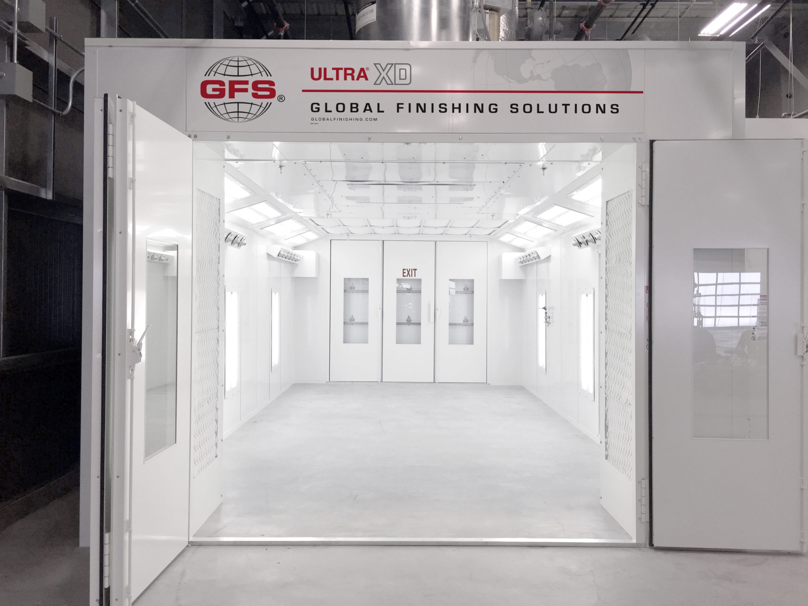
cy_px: 303
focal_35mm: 29
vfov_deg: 48.2
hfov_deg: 61.7
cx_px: 404
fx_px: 677
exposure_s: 1/120
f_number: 2.2
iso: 32
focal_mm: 4.15
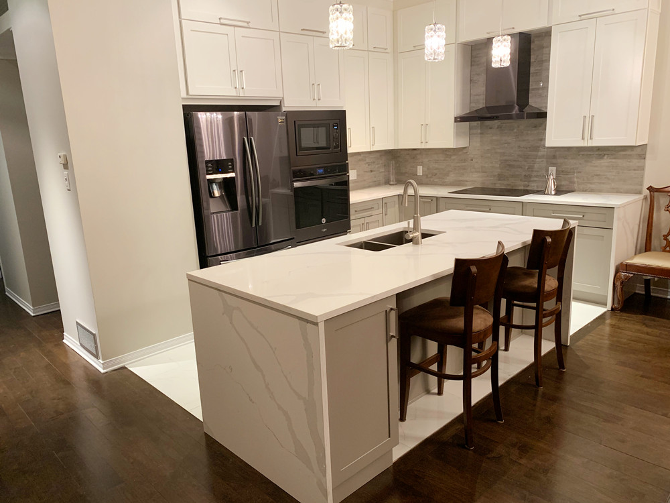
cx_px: 335
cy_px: 252
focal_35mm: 26
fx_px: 503
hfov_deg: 67.3
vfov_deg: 53.1
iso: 250
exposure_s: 1/60
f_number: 1.8
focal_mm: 4.25
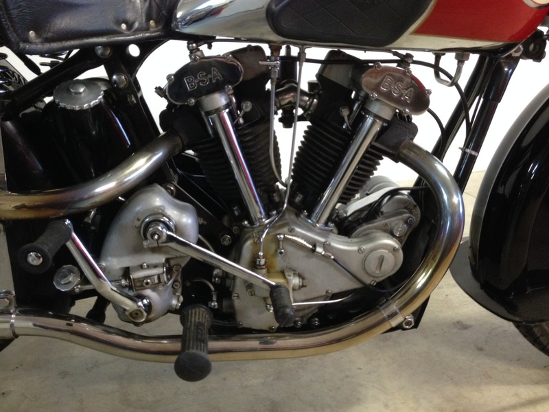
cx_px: 274
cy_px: 206
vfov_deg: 40.7
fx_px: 555
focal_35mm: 35
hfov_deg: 52.6
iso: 250
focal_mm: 4.28
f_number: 2.4
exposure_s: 1/20
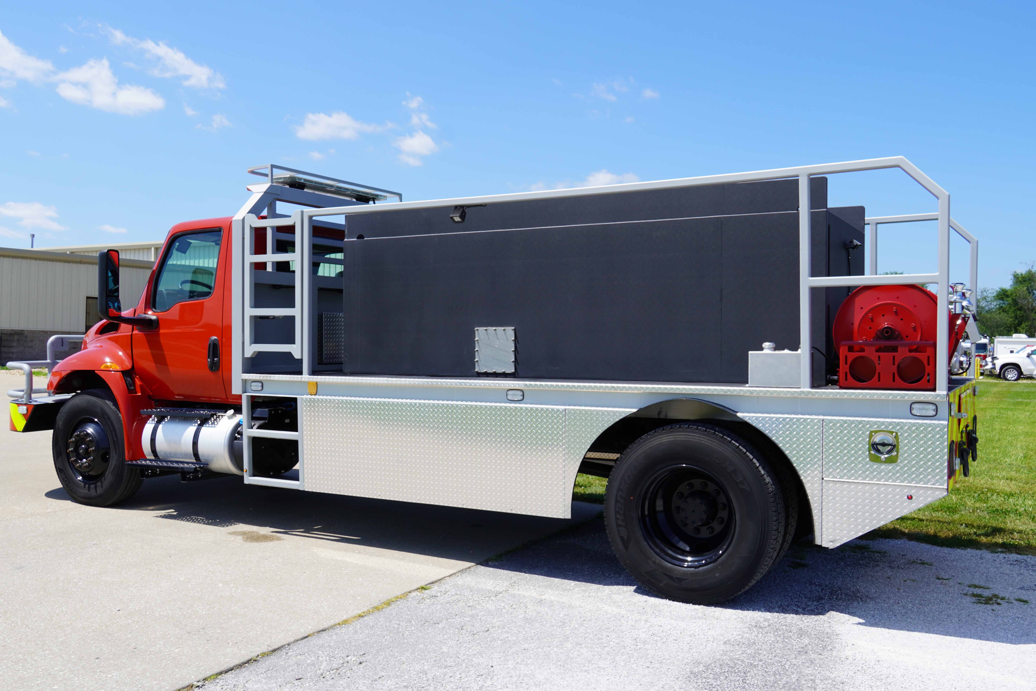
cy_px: 346
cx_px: 518
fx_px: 950
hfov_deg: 57.2
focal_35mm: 33
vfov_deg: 40.0
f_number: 9
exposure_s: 1/125
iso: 100
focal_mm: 22
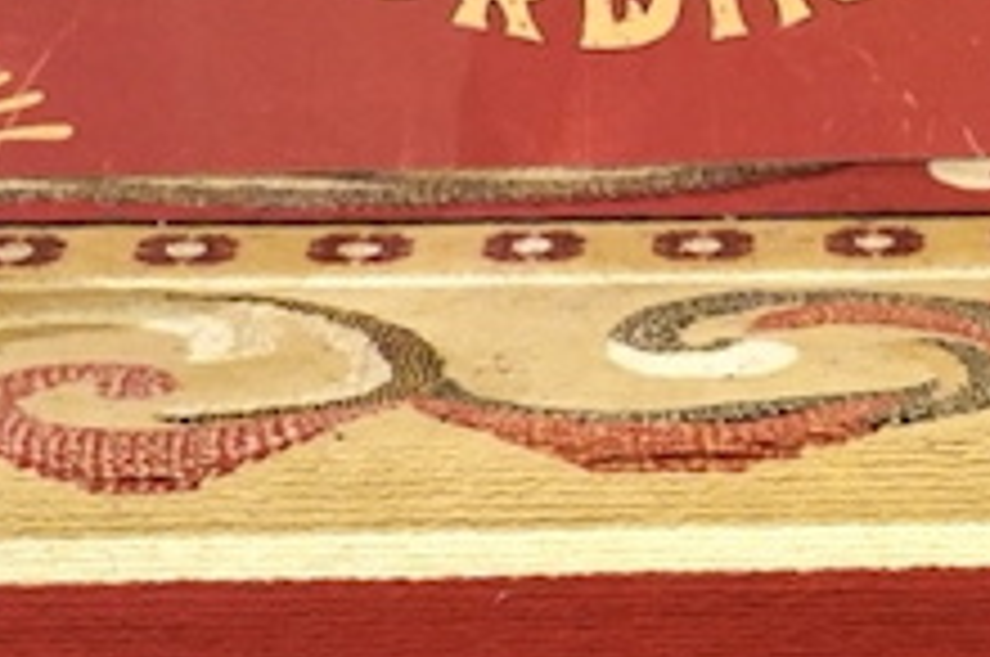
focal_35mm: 169
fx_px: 4641
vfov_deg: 7.7
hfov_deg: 12.1
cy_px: -684
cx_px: 842
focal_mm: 31
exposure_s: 1/100
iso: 5000
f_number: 5
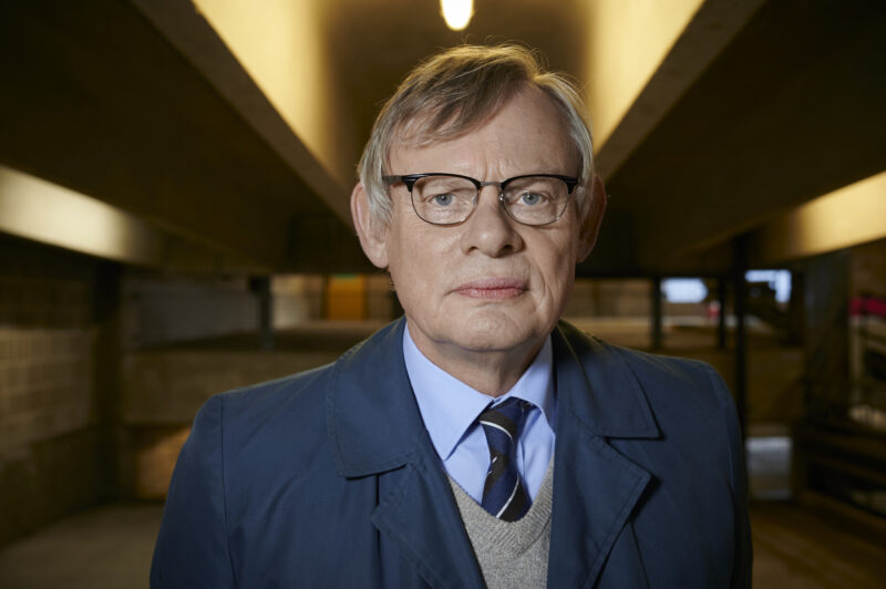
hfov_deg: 42.8
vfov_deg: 29.2
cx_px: 443
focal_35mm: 46
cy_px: 294
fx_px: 1131
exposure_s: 1/60
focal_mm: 46
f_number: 4.5
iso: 1600
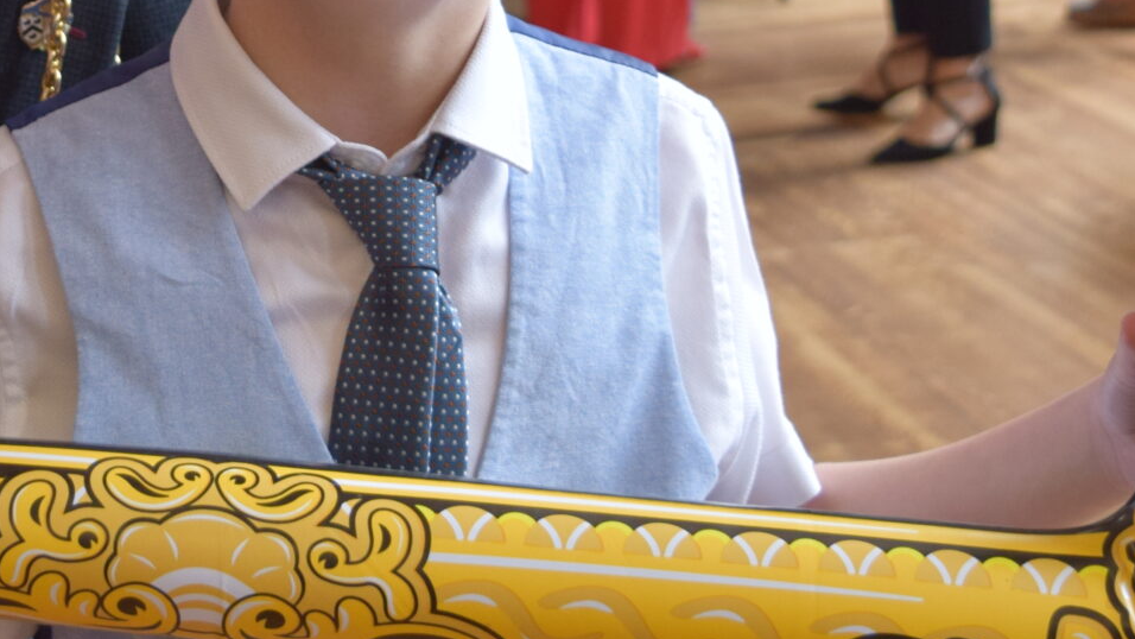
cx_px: 302
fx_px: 3040
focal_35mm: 101
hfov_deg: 21.0
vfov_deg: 11.8
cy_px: -54
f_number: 4
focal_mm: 24
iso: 500
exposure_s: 1/60
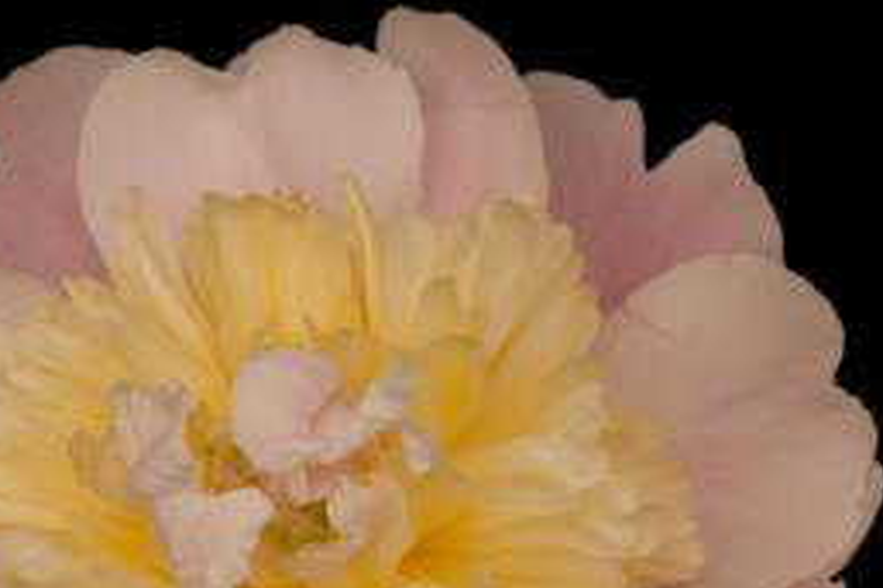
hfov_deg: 9.4
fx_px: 5367
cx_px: 381
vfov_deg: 6.2
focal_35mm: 219
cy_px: 564
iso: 200
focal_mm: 75
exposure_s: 1/160
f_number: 16
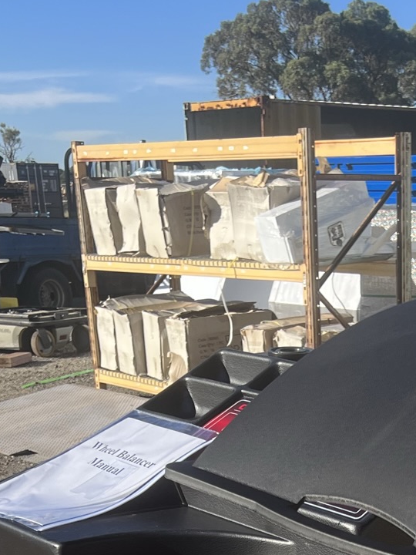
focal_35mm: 74
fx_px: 1186
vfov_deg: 23.6
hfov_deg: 19.3
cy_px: 701
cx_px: 414
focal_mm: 5.7
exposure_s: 1/2299
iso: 50
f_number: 1.5
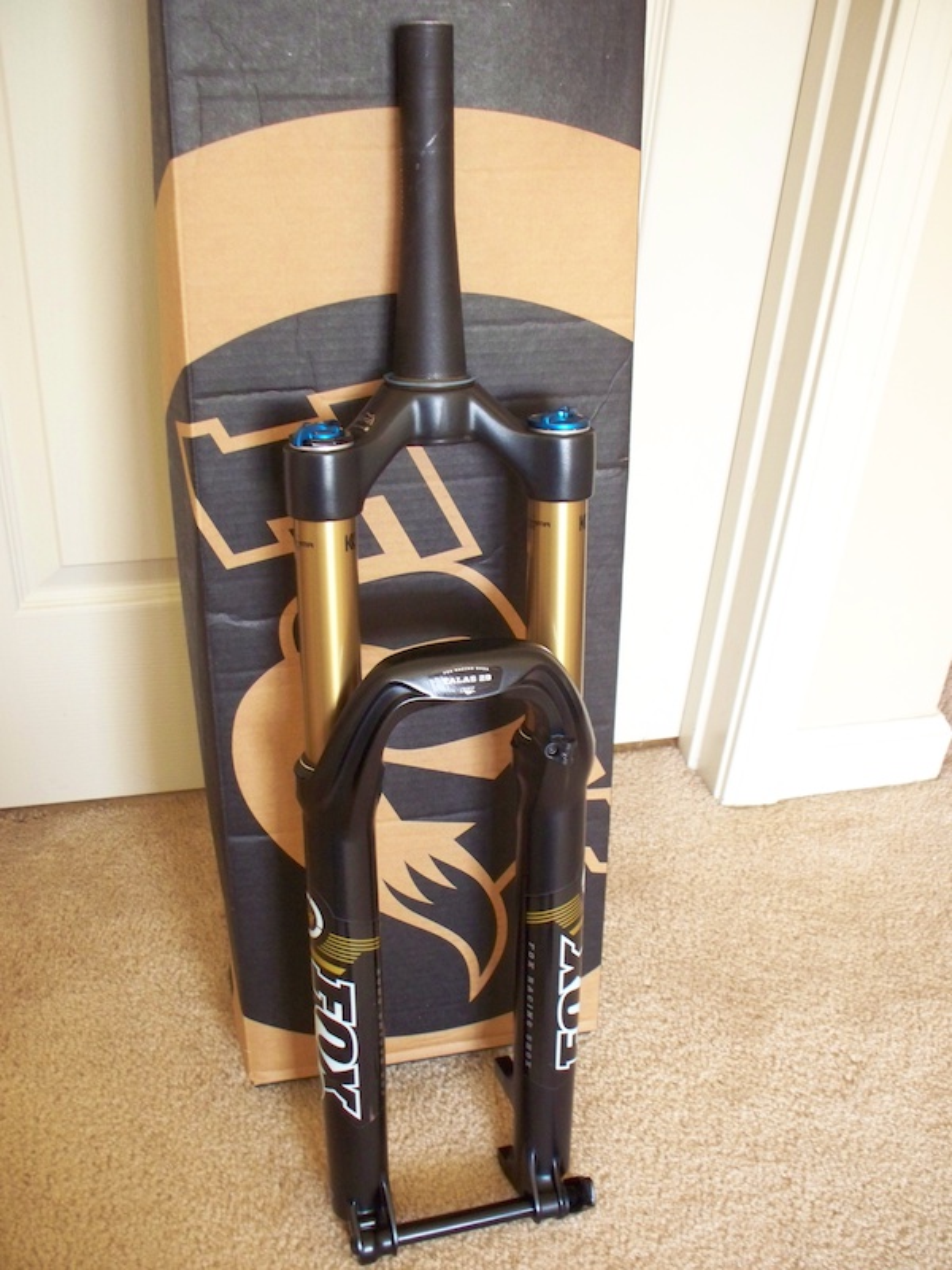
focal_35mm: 35
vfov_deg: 52.6
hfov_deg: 40.7
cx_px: 476
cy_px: 635
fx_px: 1283
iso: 400
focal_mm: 7.54
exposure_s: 1/13
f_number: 2.8
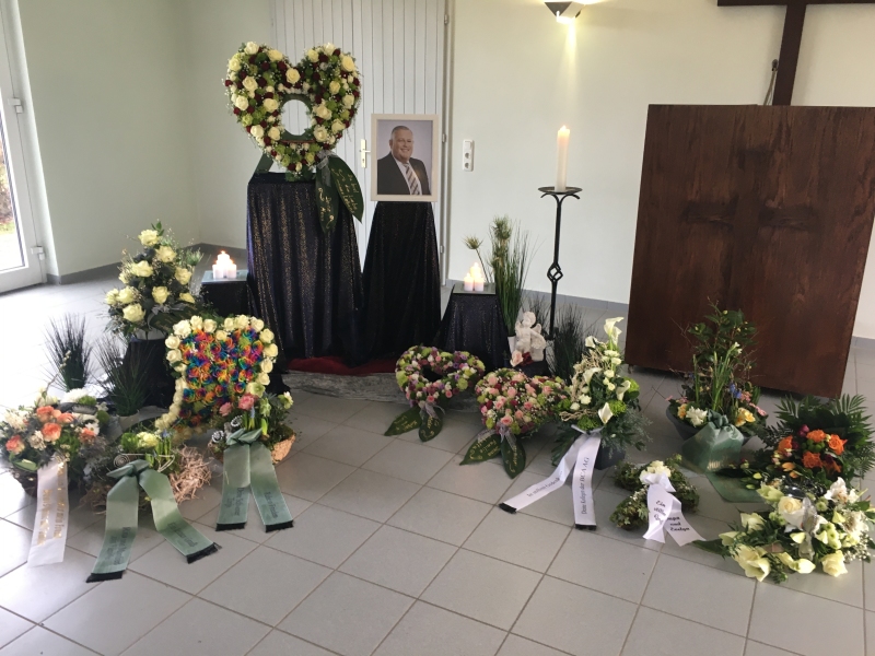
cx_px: 438
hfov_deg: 61.7
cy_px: 328
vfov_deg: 48.2
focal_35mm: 29
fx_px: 733
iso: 80
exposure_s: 1/33
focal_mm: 4.15
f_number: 2.2
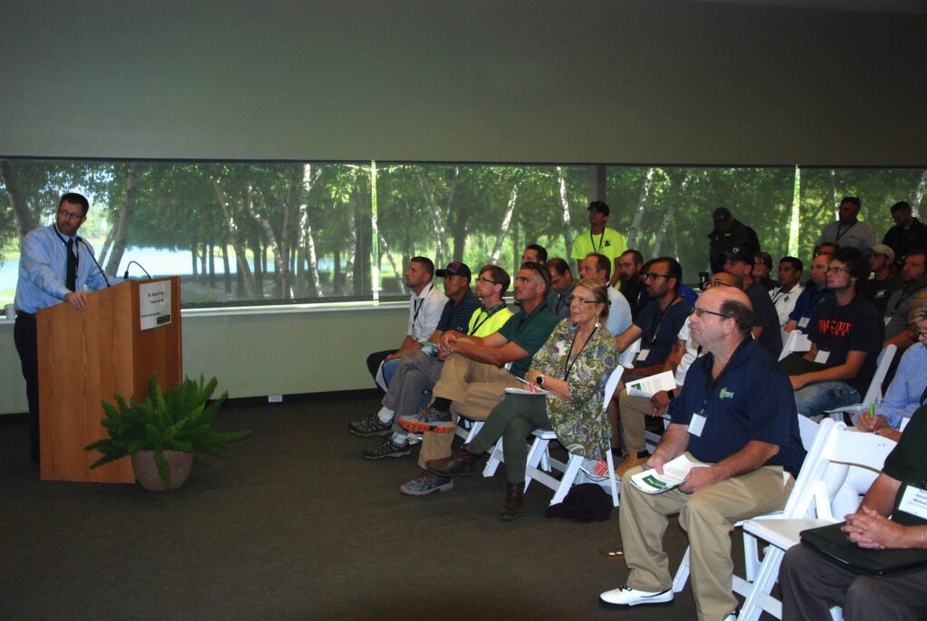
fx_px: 967
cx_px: 464
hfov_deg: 51.2
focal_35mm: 38
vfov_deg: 35.6
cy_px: 310
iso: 500
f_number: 4.5
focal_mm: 25
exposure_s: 1/60
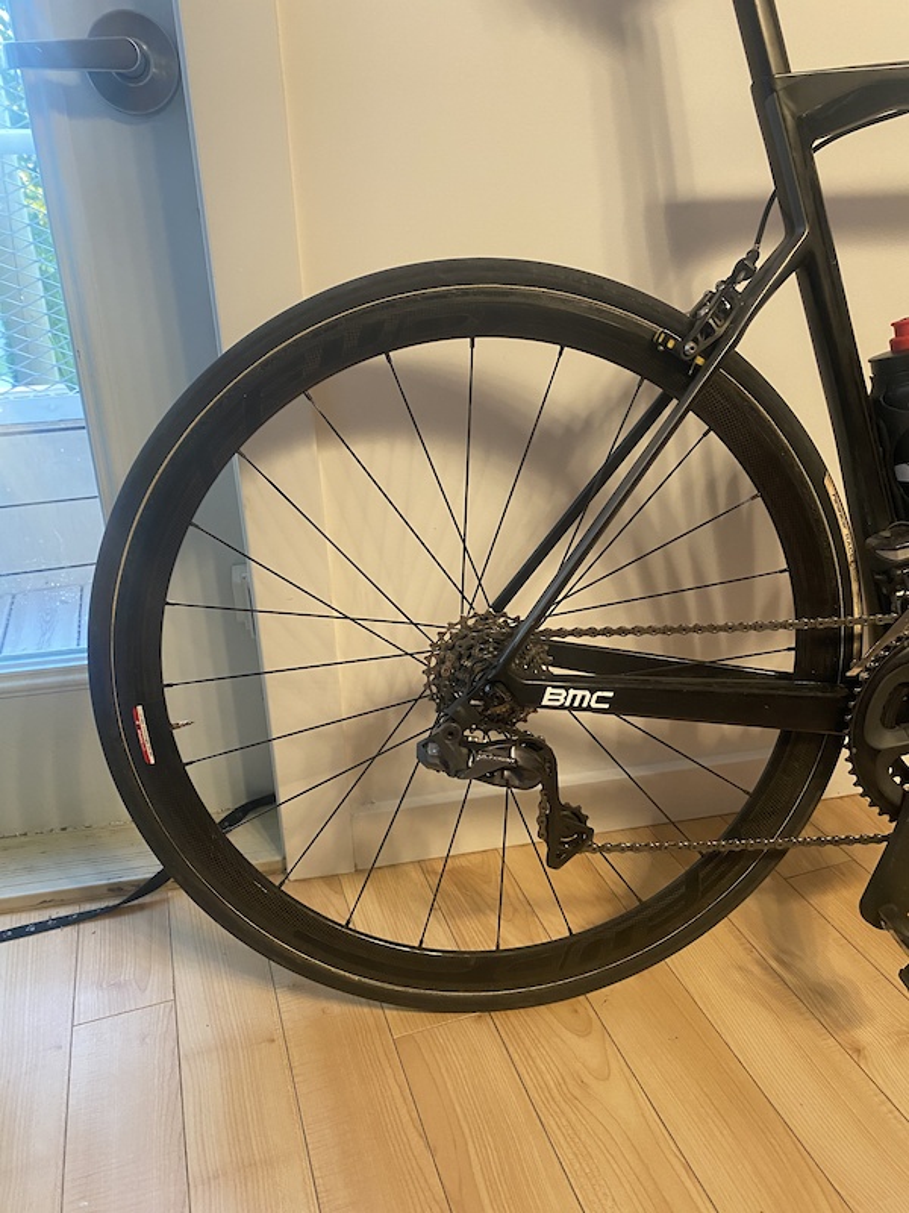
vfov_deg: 67.3
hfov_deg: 53.1
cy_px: 606
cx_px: 454
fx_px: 910
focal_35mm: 26
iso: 320
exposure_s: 1/60
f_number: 1.8
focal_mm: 4.25
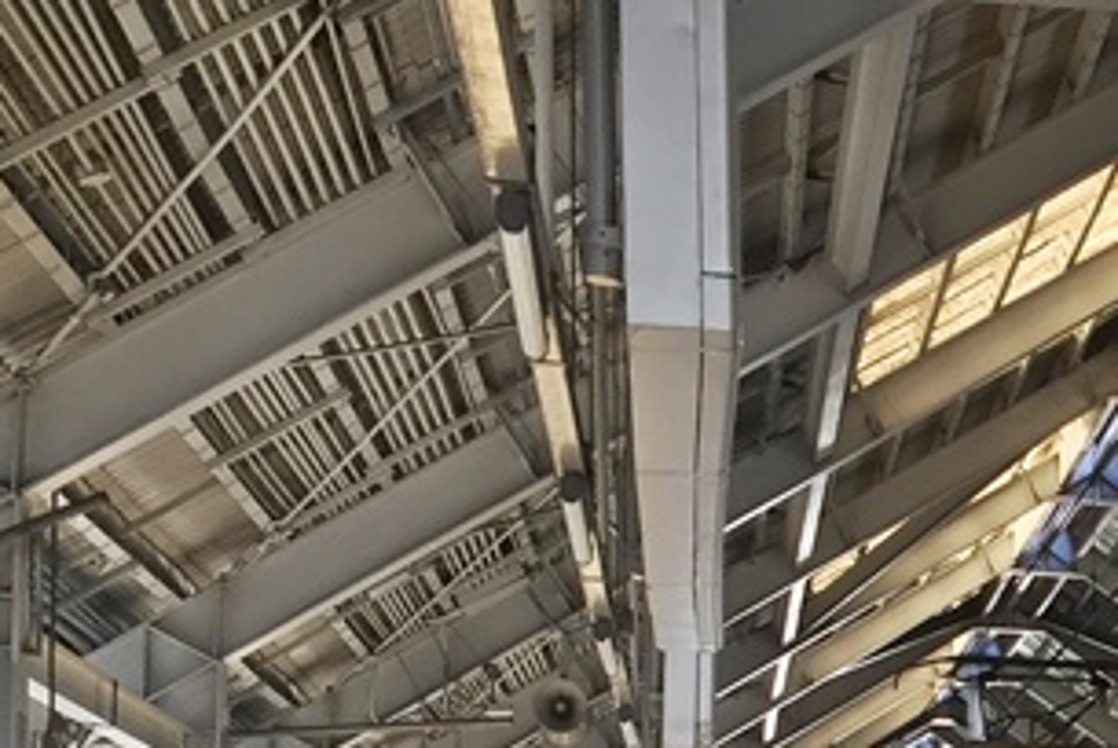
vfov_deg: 16.1
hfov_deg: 23.9
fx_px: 2456
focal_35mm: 79
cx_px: 1254
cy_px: 1060
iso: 40
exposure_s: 1/60
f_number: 2.2
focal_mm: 4.15
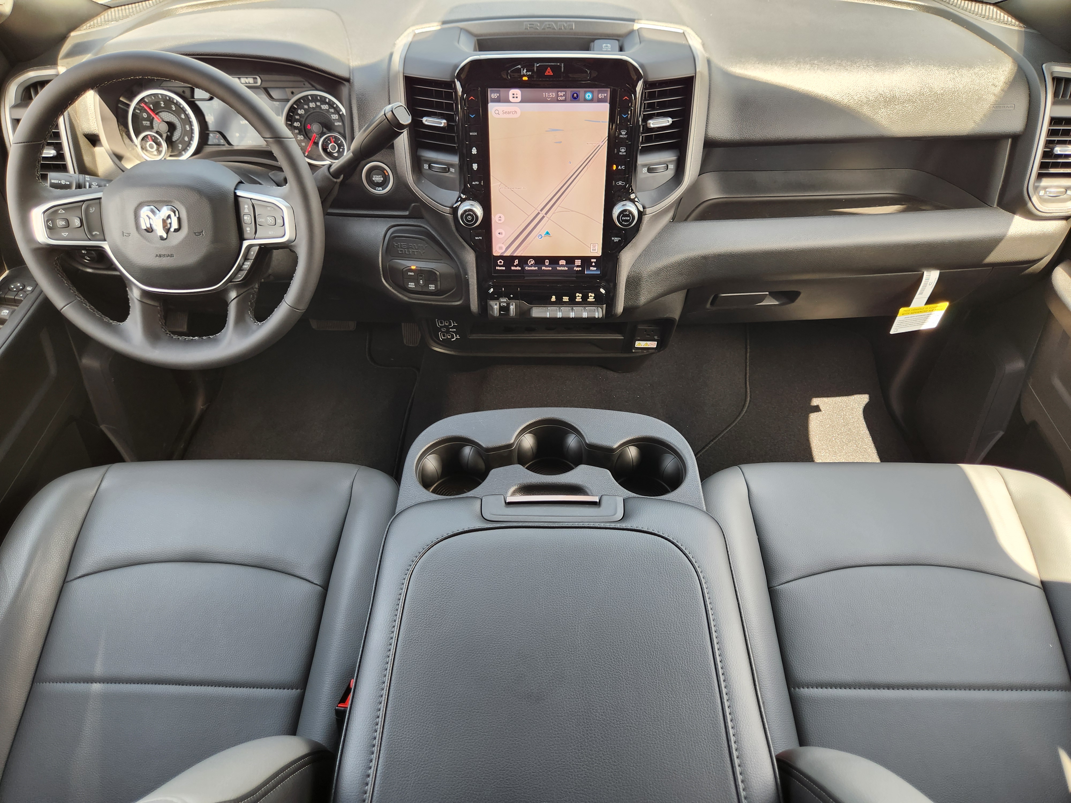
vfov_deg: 58.9
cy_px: 402
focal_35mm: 23
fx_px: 712
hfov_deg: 73.9
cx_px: 536
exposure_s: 1/180
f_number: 1.8
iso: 100
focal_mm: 5.4
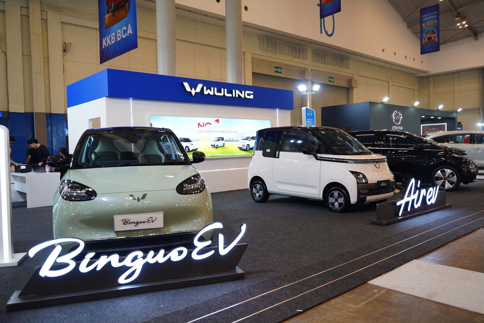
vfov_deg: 46.5
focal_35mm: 28
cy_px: 162
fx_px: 377
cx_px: 242
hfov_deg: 65.4
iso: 400
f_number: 3.2
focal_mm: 28
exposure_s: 1/100
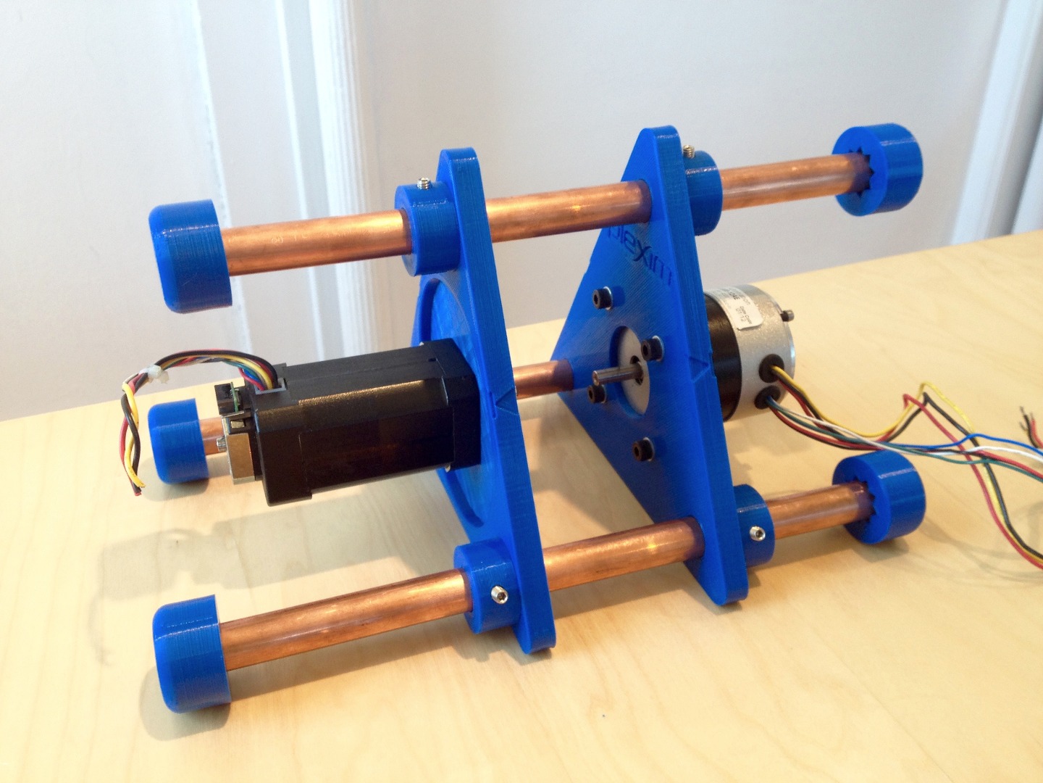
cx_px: 522
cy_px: 392
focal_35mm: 35
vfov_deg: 40.7
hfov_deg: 52.6
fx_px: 1055
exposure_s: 1/20
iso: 50
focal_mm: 4.28
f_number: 2.4
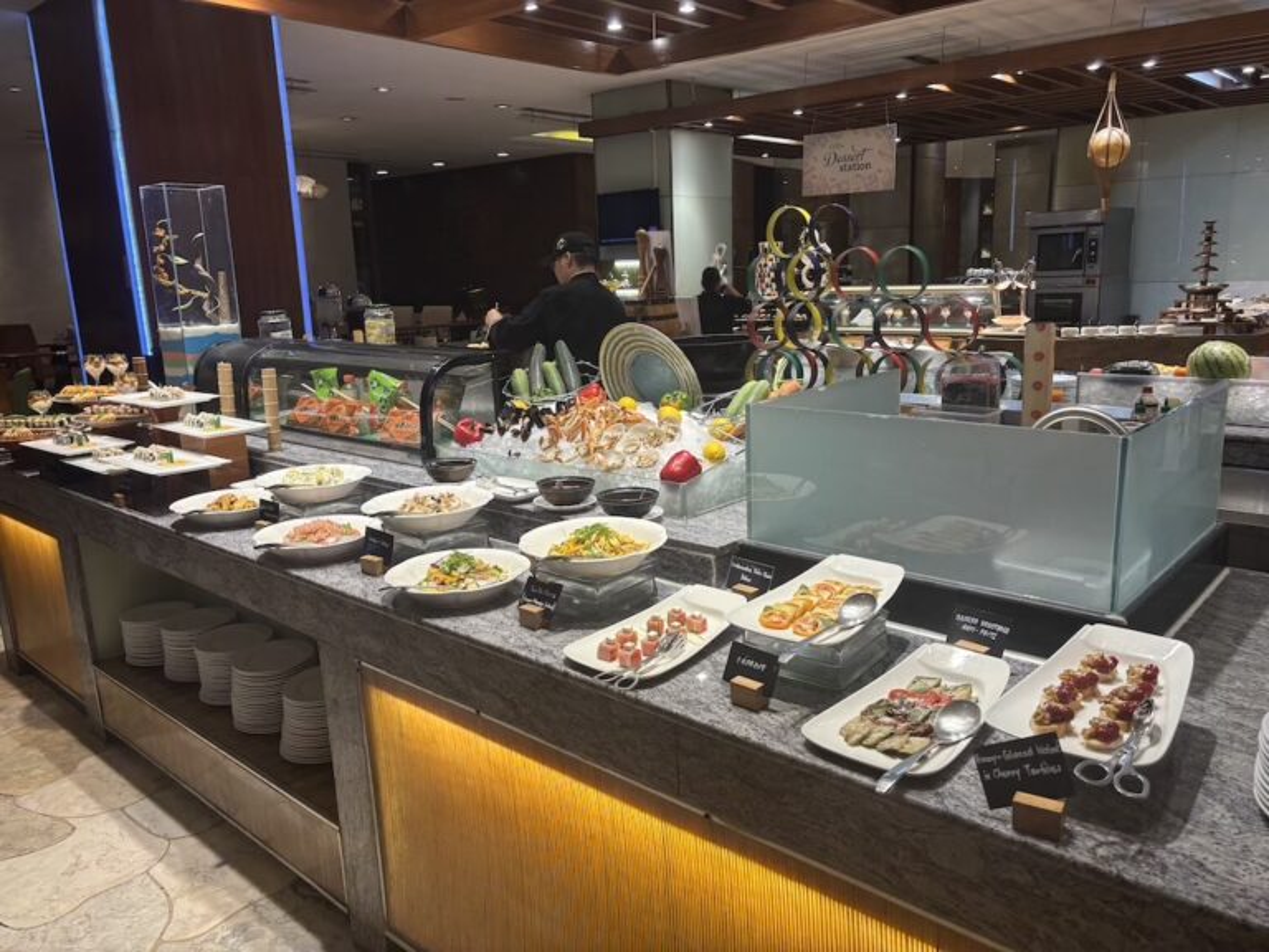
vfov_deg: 53.1
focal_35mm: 26
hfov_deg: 67.3
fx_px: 953
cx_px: 634
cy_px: 476
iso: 100
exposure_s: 1/120
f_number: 1.6
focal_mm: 5.96
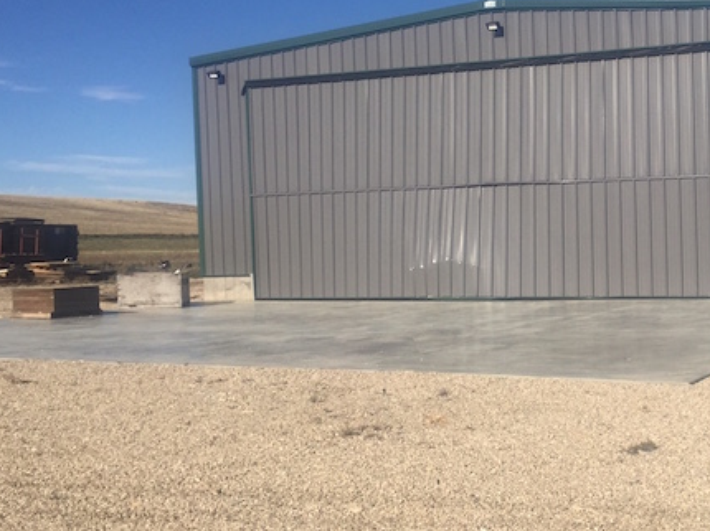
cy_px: 244
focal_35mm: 54
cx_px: 637
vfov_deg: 27.0
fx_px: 1107
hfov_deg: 33.7
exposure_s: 1/3049
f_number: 2.2
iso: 32
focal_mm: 4.15
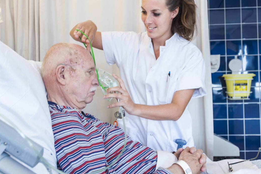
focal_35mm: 44
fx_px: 319
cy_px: 88
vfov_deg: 30.5
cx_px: 141
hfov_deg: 44.5
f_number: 3.5
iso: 250
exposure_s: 1/60
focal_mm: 30
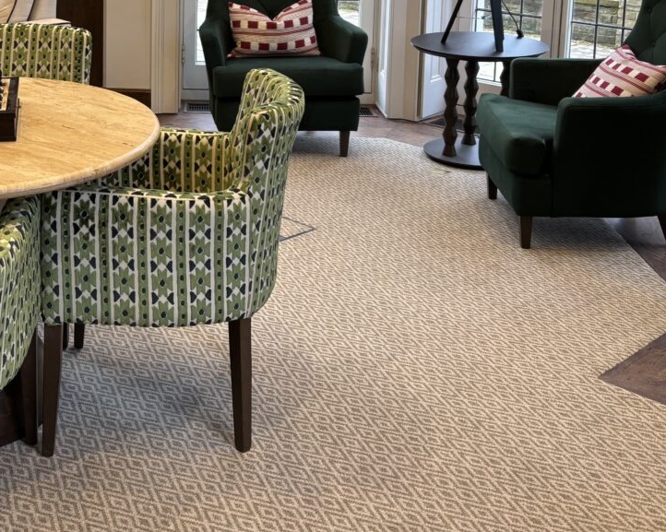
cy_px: 9
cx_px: 137
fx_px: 1064
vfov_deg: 26.7
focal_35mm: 54
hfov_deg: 33.8
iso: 64
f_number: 1.6
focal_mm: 5.96
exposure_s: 1/50
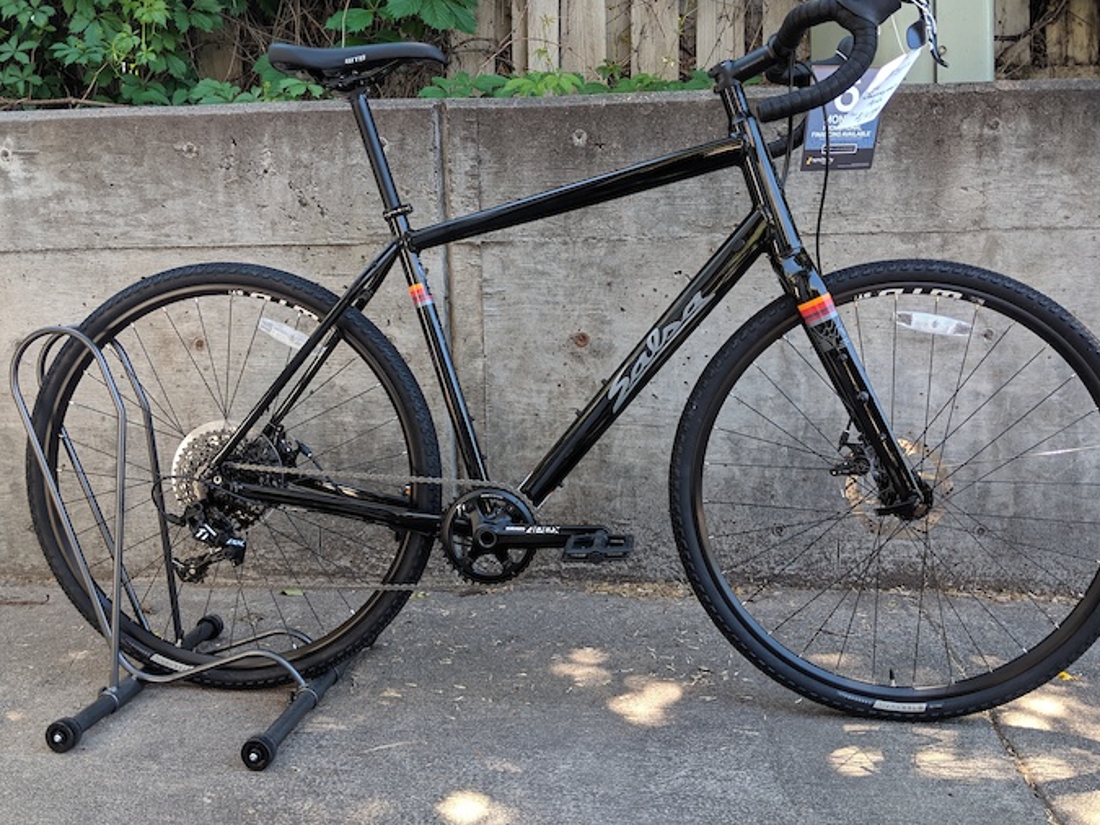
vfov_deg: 44.1
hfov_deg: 56.8
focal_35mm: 32
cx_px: 539
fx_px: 1017
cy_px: 368
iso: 50
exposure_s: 1/125
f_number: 1.8
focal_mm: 4.44
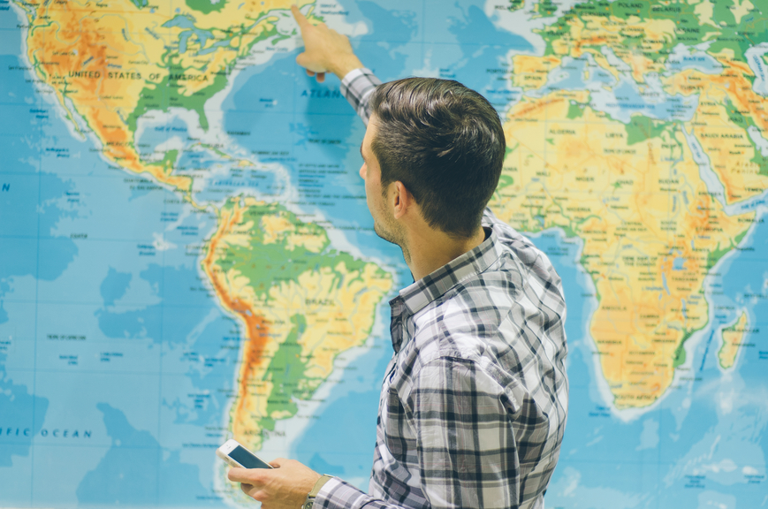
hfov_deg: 27.0
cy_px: 254
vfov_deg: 18.1
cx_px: 384
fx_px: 1597
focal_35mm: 75
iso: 160
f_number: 1.8
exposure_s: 1/80
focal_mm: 50
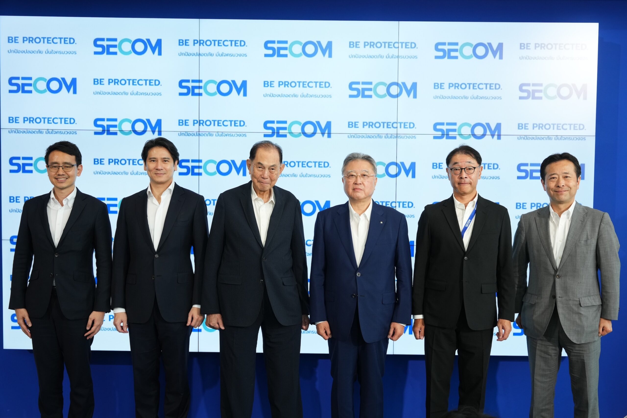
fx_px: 714
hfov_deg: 47.4
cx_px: 314
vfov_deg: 32.6
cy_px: 209
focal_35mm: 41
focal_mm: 41
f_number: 7.1
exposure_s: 1/160
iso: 1000
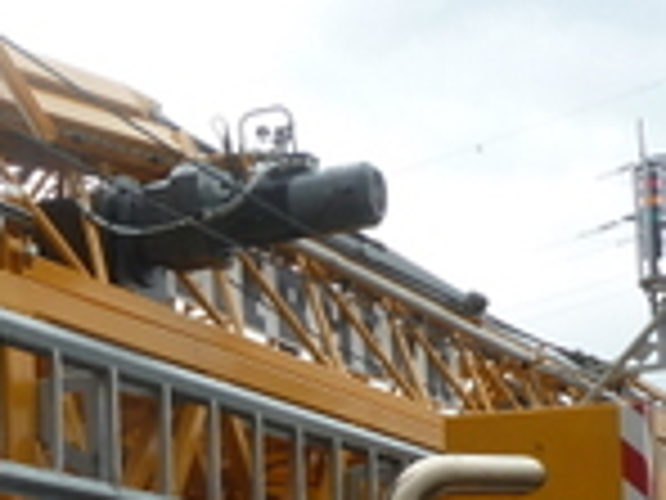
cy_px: 626
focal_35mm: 104
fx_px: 2001
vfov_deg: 13.8
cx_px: -144
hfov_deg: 17.9
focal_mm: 4.1
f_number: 4
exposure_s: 1/250
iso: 80
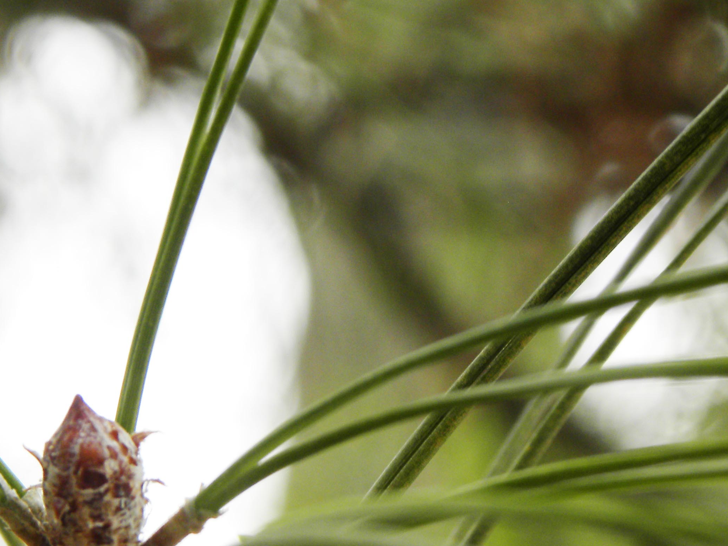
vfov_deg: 6.0
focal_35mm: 248
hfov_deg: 8.0
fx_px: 5215
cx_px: 177
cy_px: 514
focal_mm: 23
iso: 64
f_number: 4.5
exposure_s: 1/120
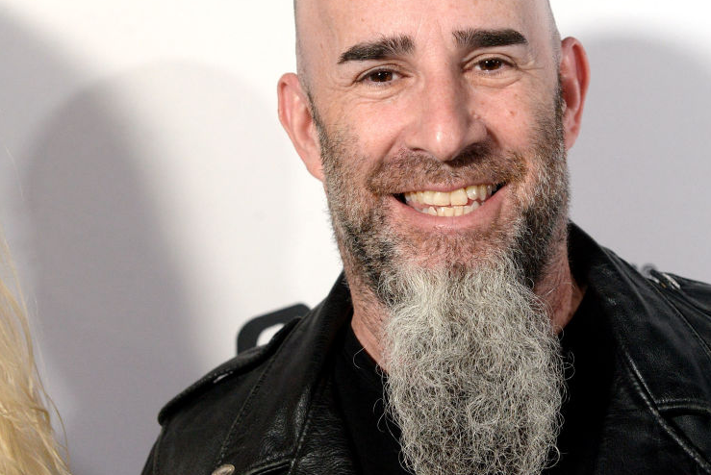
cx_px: 475
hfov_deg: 20.9
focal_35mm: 97
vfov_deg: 14.1
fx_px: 1917
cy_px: 176
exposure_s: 1/200
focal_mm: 70
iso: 3200
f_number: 5.6
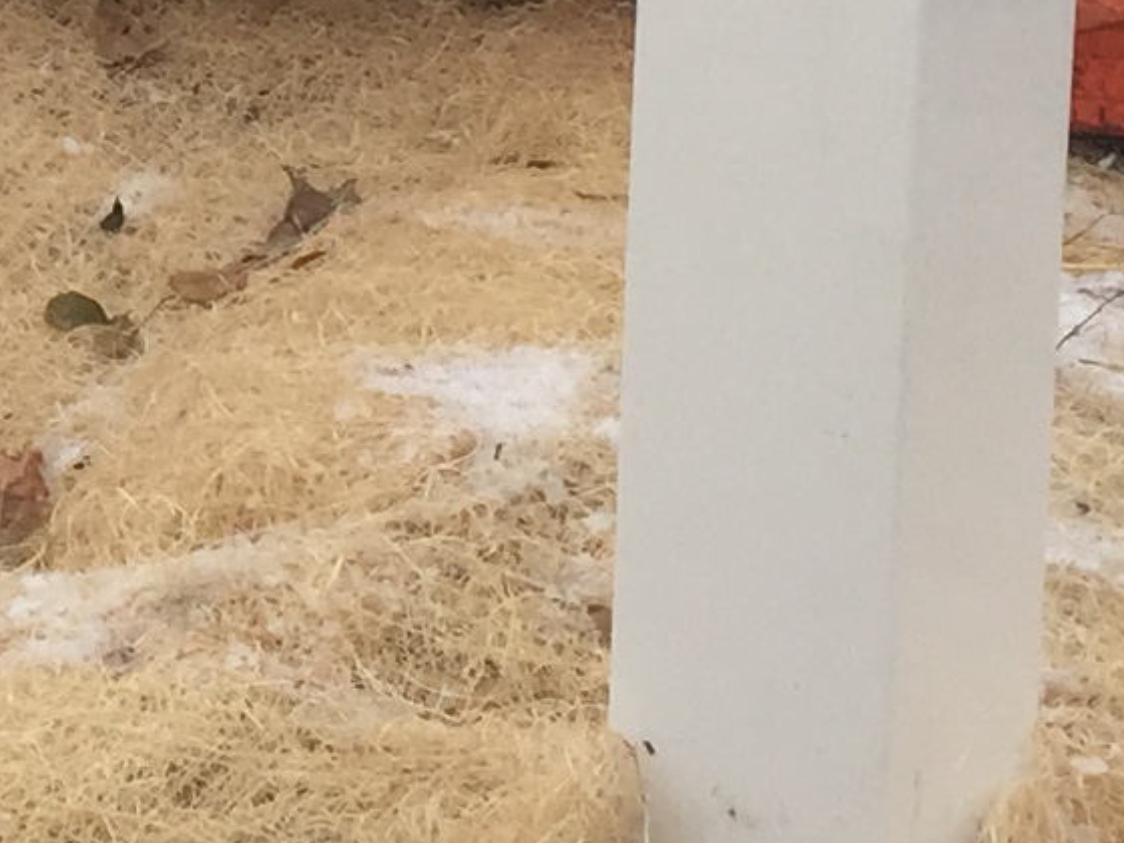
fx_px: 5488
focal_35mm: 169
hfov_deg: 11.1
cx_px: -745
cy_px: -879
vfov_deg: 8.3
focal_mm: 4.15
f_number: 2.2
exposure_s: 1/514
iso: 32
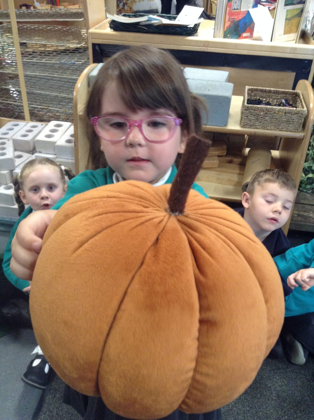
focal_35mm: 33
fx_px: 400
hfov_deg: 42.8
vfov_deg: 55.4
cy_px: 210
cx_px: 157
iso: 125
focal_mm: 3.3
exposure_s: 1/24
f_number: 2.4
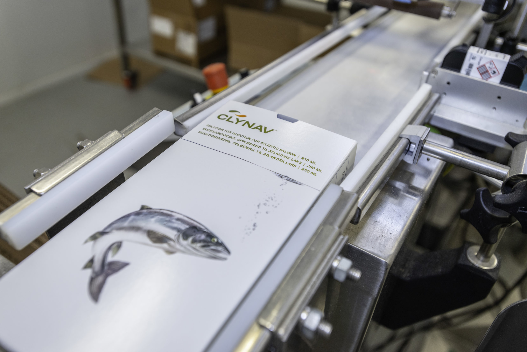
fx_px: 439
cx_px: 264
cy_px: 176
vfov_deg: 43.6
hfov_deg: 61.9
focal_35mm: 30
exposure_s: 1/250
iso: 800
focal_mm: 30
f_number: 5.6
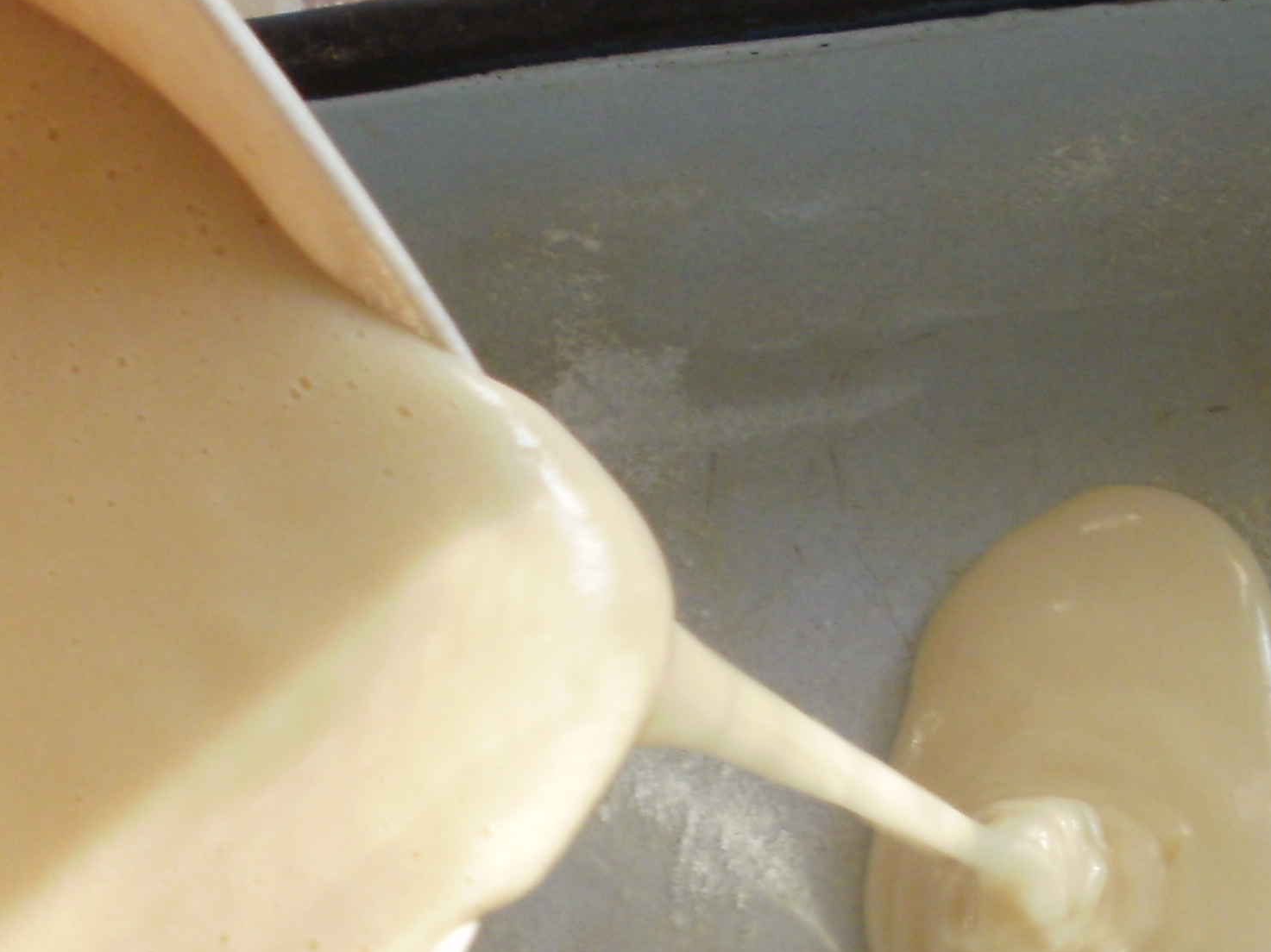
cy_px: 790
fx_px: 3561
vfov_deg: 15.1
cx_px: 689
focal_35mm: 97
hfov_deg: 20.2
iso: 125
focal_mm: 6.3
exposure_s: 1/20
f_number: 3.5
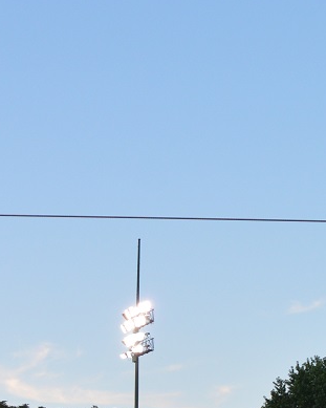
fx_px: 1182
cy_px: 461
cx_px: -121
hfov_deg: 14.9
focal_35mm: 98
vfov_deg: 18.7
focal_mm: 18
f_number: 5.6
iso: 400
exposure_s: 1/125
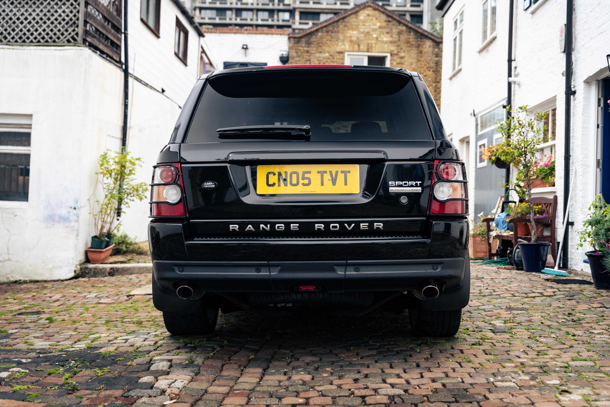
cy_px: 187
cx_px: 319
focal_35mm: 40
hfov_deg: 48.4
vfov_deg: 33.4
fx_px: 678
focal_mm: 36
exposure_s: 1/80
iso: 250
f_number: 2.8
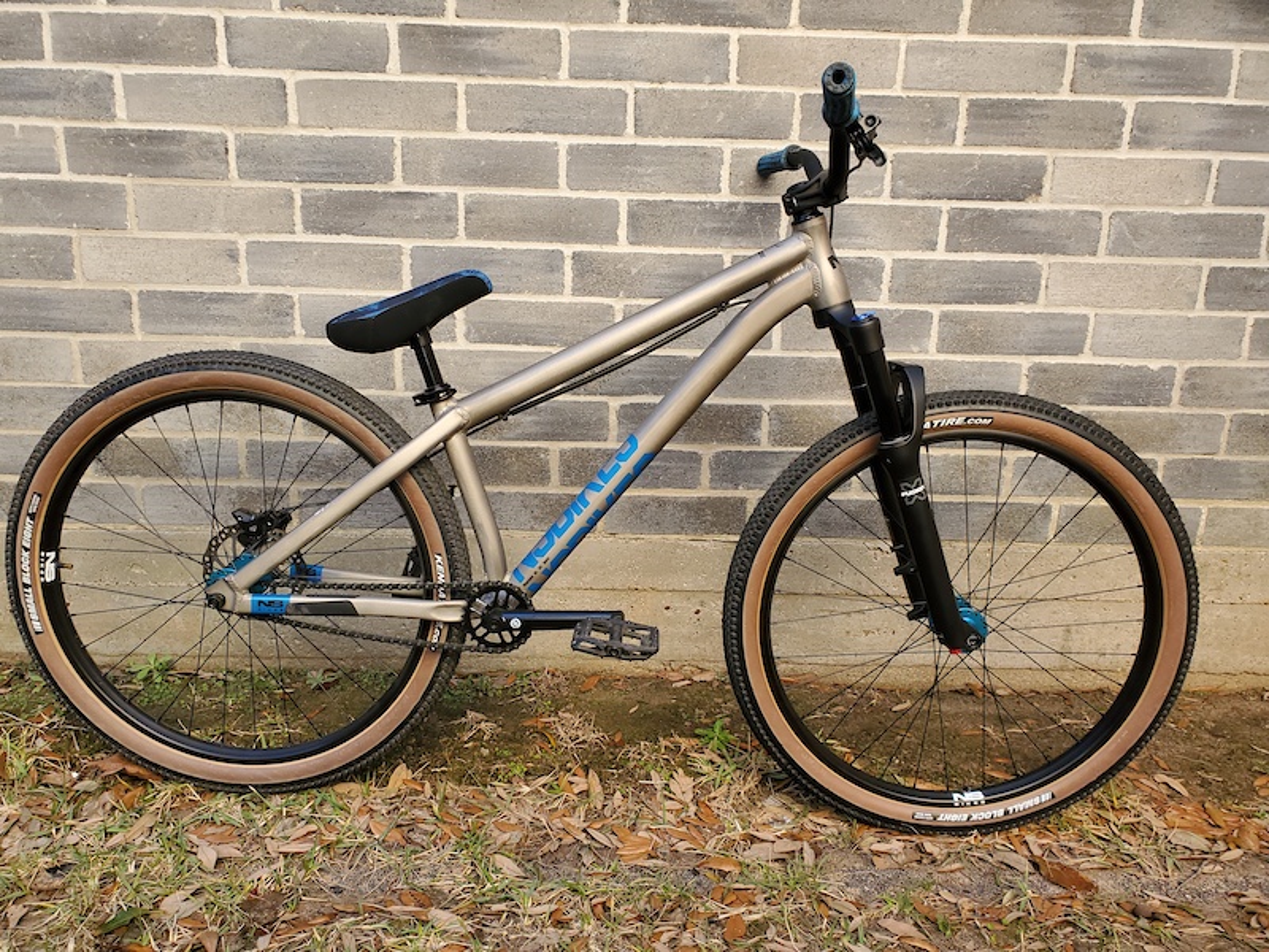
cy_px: 476
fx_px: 953
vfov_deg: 53.1
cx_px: 634
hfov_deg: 67.3
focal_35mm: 26
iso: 80
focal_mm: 4.3
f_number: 2.4
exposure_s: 1/120
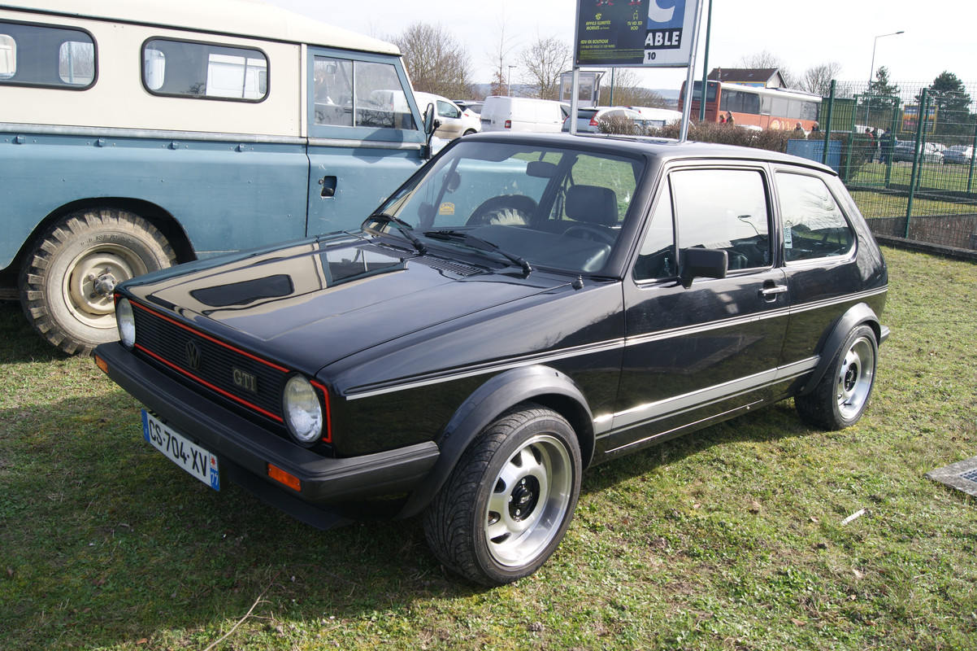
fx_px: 895
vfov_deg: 39.9
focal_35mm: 33
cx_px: 488
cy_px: 326
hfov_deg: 57.2
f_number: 9
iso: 100
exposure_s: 1/80
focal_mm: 22
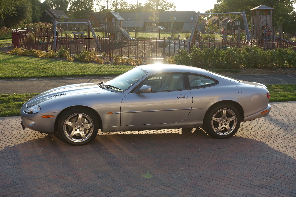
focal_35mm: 49
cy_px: 98
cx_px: 148
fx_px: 403
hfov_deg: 40.3
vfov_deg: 27.5
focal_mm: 18.1
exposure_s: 1/400
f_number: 4
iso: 125
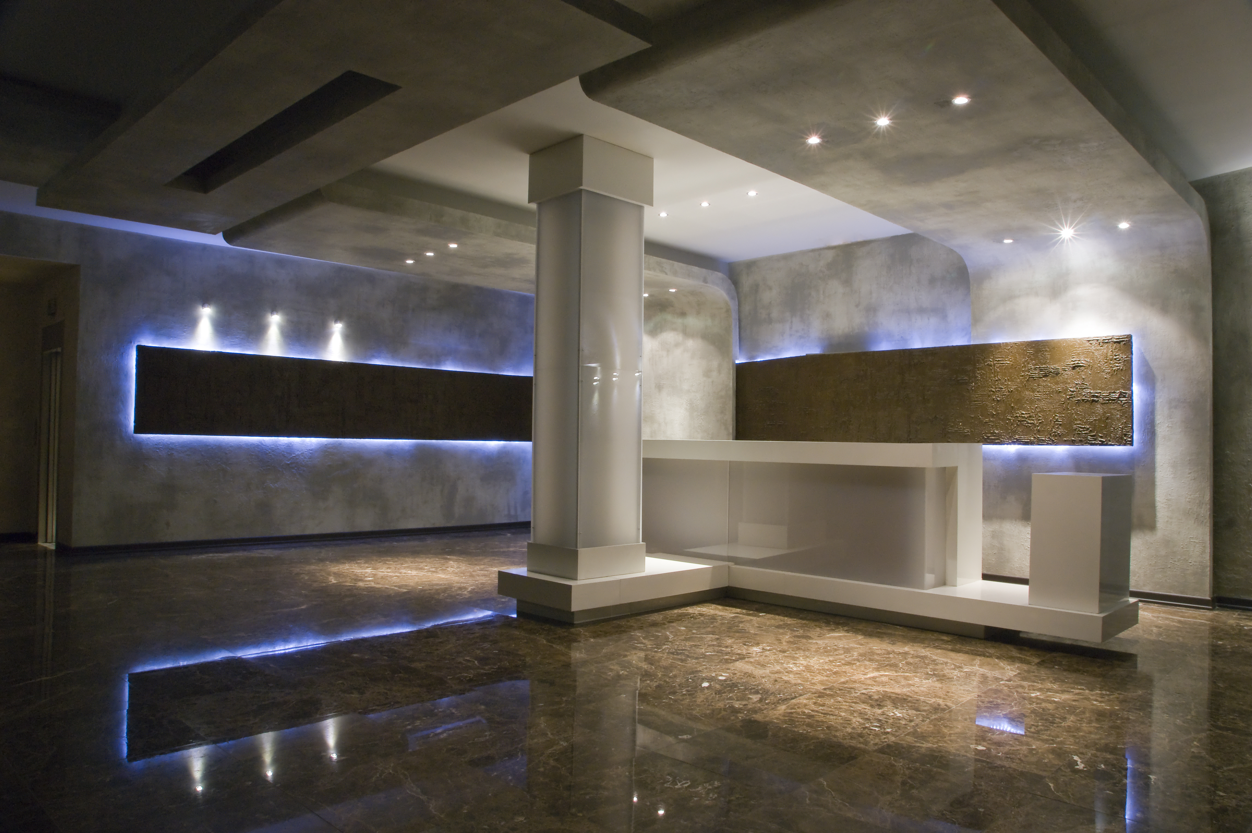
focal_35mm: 24
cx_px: 626
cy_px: 416
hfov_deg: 73.8
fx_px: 834
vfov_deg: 53.1
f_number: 18
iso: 400
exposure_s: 3.2
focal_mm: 16
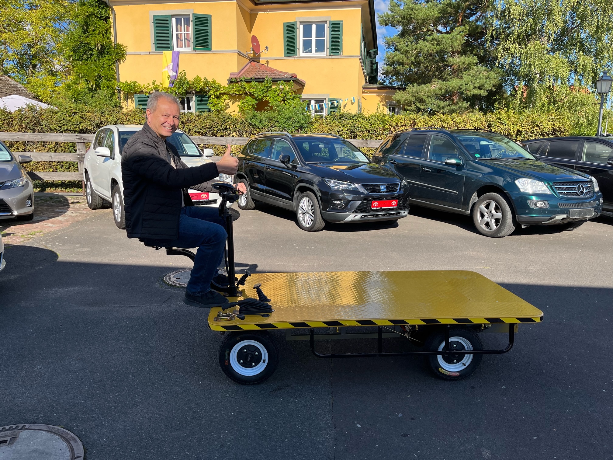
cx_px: 306
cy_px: 230
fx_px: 460
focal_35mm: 26
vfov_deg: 53.1
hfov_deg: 67.3
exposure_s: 1/2268
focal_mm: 5.1
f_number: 1.6
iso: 50
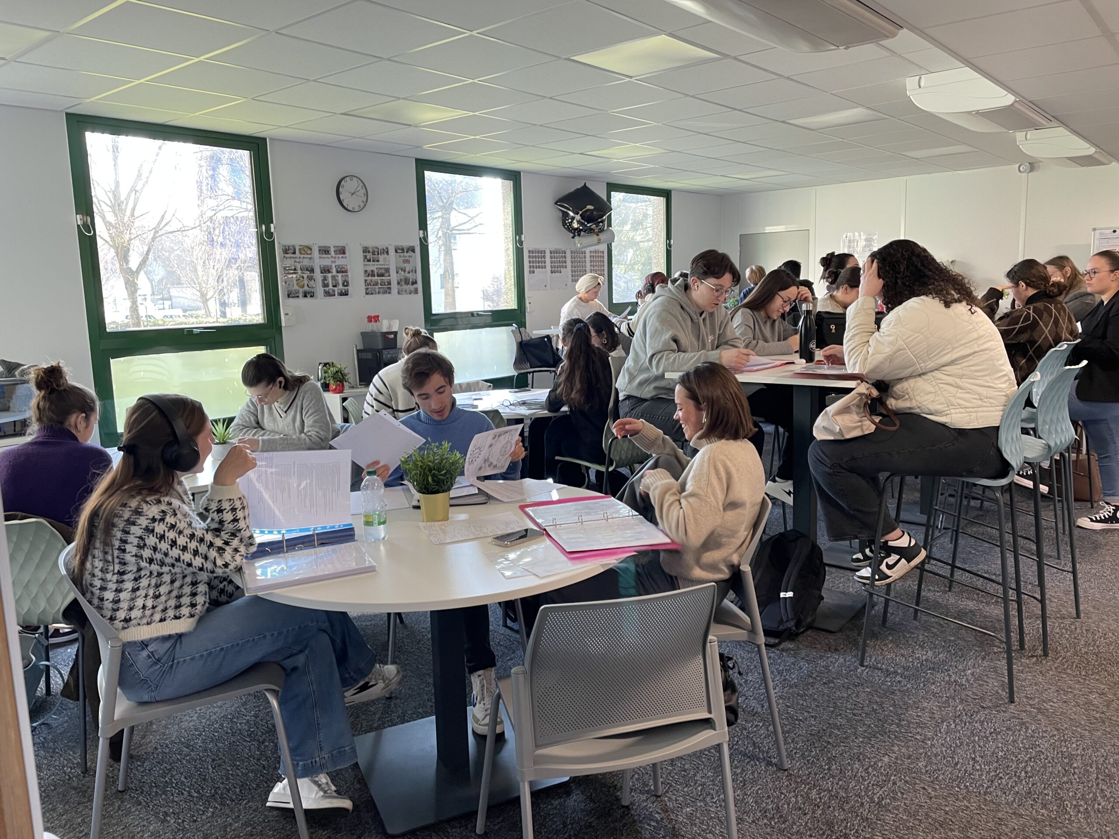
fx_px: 840
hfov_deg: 67.3
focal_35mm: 26
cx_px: 560
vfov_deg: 53.1
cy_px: 420
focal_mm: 4.2
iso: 80
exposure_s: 1/50
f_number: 1.6
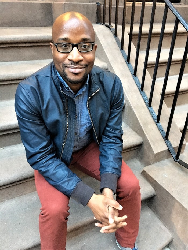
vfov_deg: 61.7
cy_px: 125
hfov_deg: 48.2
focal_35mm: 29
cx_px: 94
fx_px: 210
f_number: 2.2
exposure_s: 1/15
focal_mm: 4.15
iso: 640
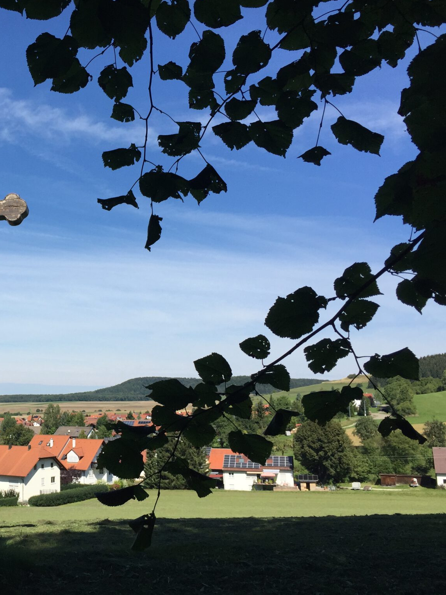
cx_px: 59
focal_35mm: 39
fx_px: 670
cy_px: 296
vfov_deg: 47.9
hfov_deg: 35.0
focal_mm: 4.15
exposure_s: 1/2639
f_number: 2.2
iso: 32
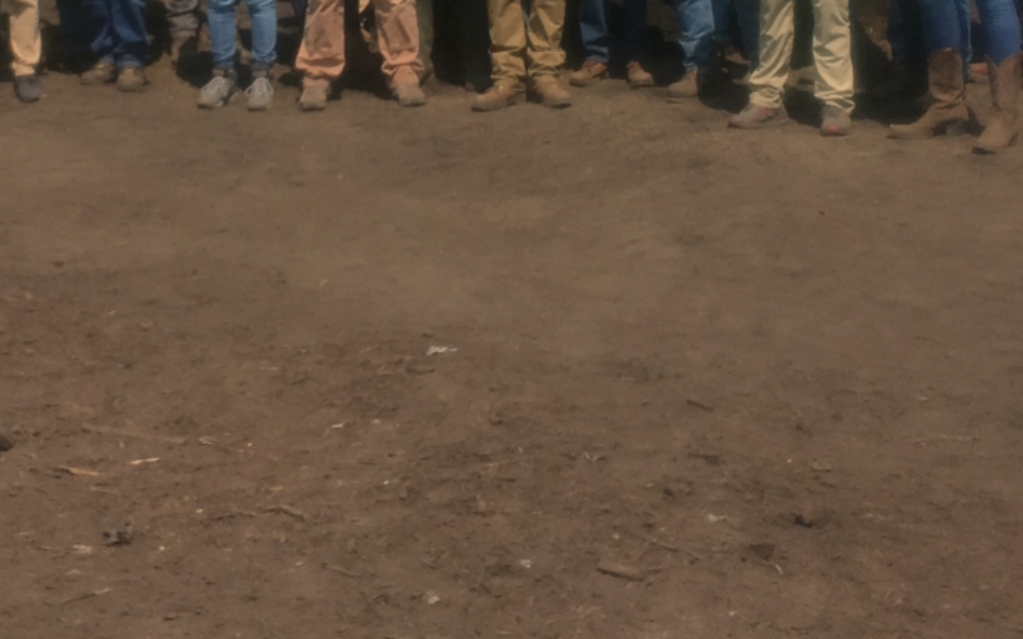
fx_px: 2536
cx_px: 420
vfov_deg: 14.0
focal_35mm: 91
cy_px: -96
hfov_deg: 22.8
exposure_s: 1/1672
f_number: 2.2
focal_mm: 4.15
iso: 25
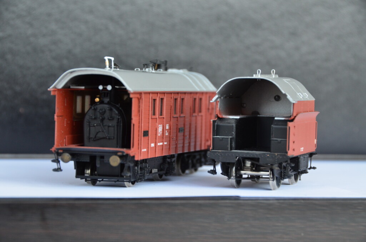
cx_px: 183
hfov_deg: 14.4
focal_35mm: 142
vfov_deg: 9.6
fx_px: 1446
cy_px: 121
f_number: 9
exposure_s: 1/100
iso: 800
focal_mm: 95
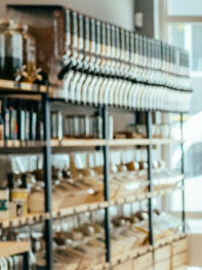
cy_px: 186
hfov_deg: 10.5
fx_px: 1020
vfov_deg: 15.0
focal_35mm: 131
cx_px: 392
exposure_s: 1/400
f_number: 3.5
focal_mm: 35
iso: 1000
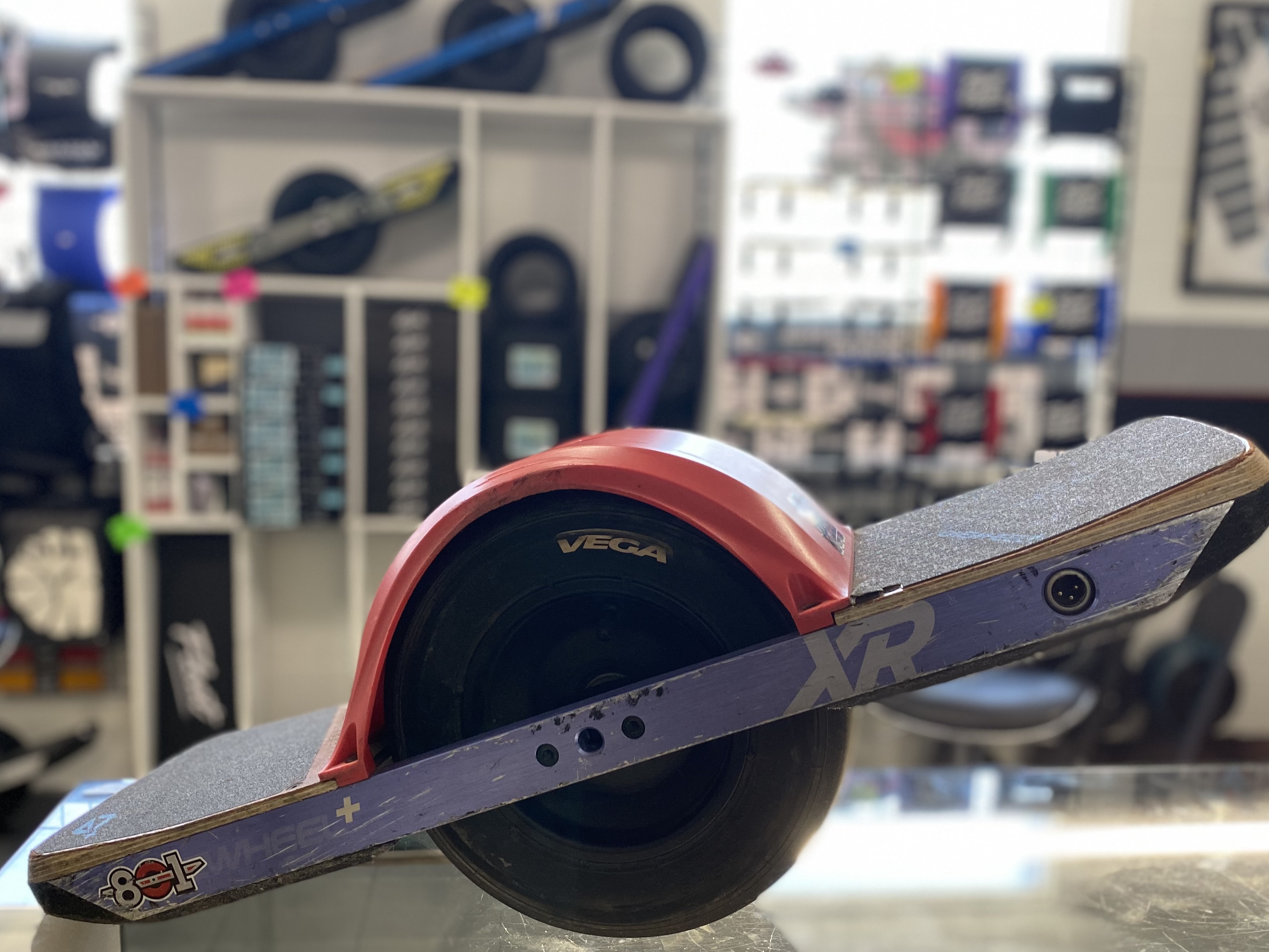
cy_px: 524
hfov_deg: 55.3
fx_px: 1210
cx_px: 644
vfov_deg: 42.9
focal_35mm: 33
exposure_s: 1/60
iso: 125
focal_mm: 4.25
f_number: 1.8
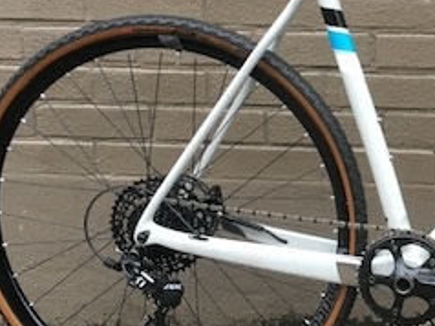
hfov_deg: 23.2
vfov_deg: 18.7
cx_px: 506
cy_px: 79
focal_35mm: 78
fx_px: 979
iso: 64
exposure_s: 1/30
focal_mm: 4.15
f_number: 2.2
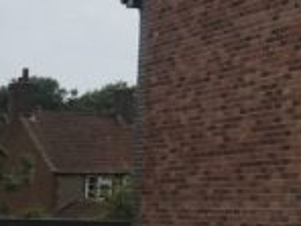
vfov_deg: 11.1
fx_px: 1156
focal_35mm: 133
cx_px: 501
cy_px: 11
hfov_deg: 13.6
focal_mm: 3.99
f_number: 1.8
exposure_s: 1/2591
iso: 20
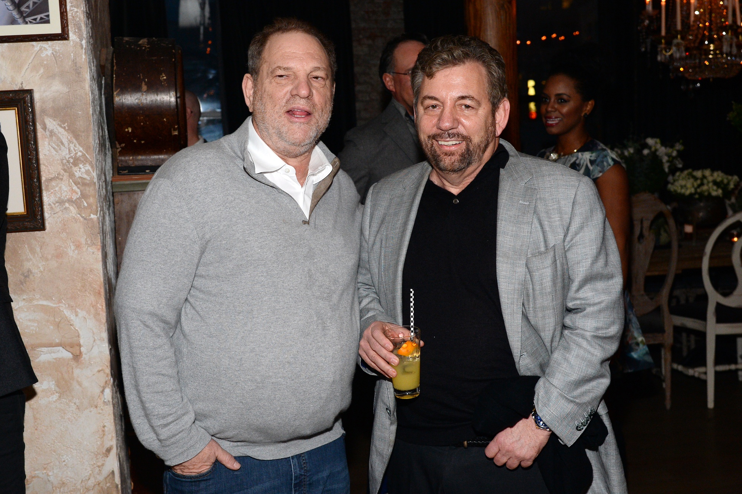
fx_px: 783
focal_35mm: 38
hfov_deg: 50.7
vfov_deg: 35.0
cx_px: 371
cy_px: 247
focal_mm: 38
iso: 1600
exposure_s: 1/250
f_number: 5.6
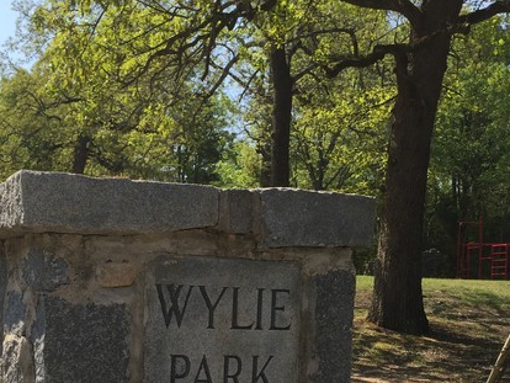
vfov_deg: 25.6
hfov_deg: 34.1
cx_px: 186
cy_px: 312
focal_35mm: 56
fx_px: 826
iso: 32
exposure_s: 1/1582
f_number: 2.2
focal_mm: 4.15
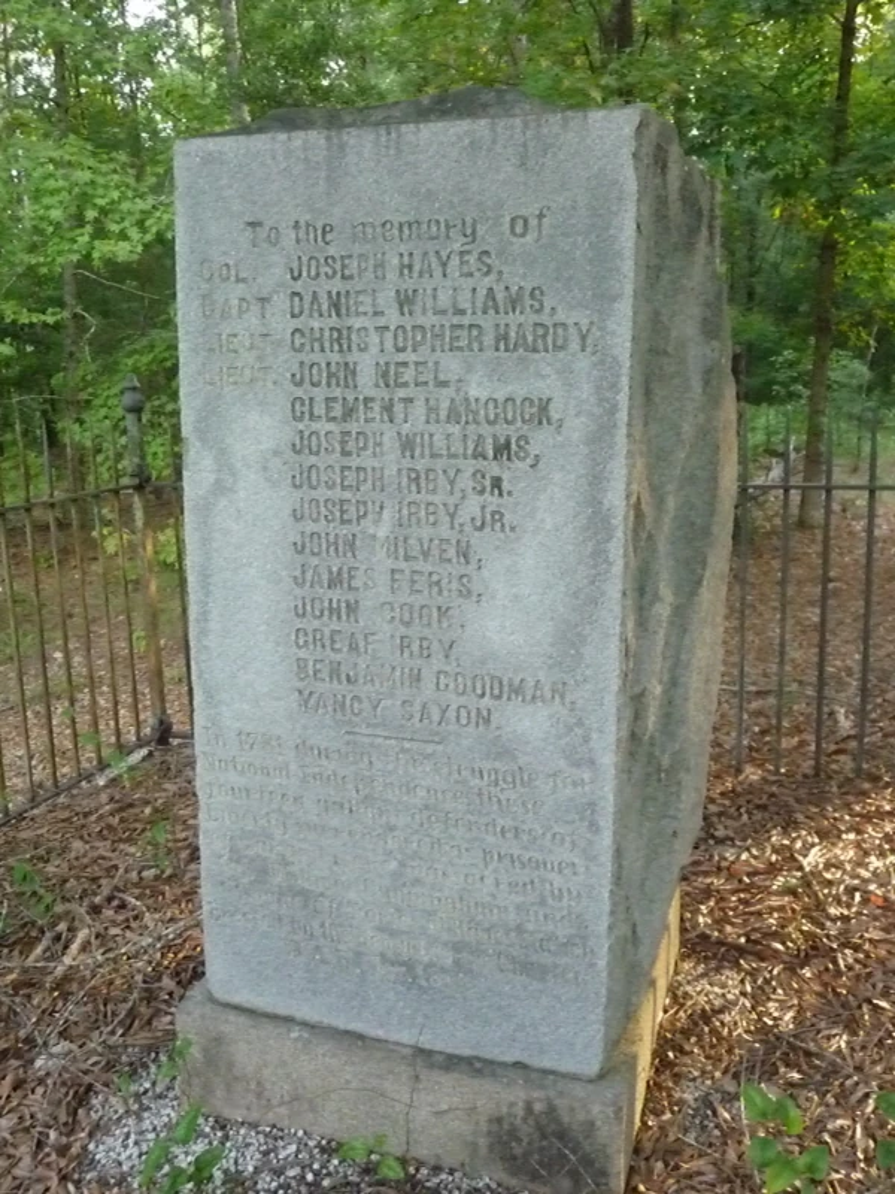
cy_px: 597
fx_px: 1103
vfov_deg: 56.8
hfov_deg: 44.2
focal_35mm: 32
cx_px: 448
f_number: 3.5
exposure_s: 1/250
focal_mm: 5.3
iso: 1600
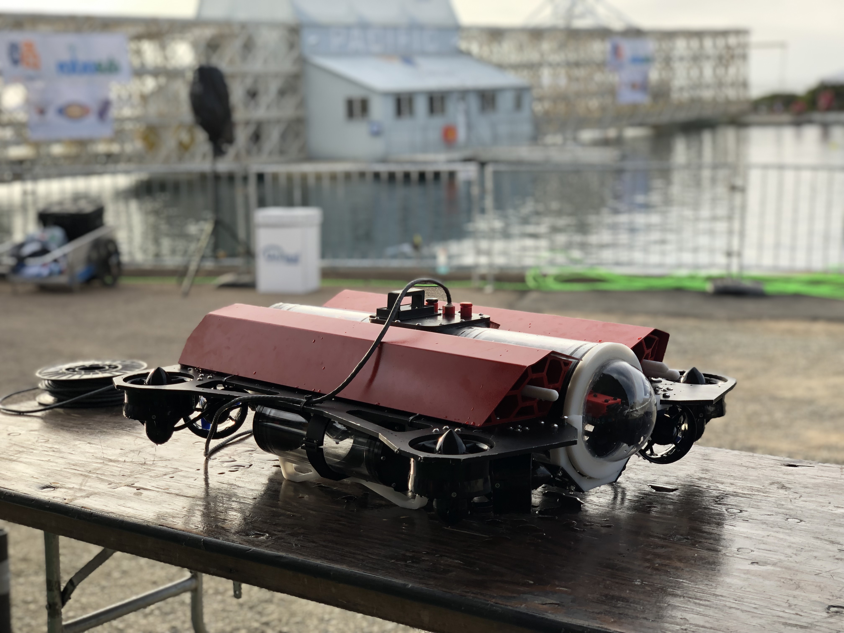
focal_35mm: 52
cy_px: 316
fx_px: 1268
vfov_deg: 28.0
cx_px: 422
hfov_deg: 36.8
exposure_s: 1/249
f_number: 2.4
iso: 16
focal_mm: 6
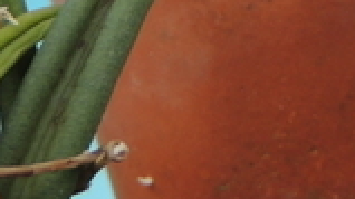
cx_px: 241
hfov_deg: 5.6
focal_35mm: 384
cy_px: -447
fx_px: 3610
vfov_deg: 3.1
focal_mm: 12.4
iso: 110
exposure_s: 1/60
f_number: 3.9
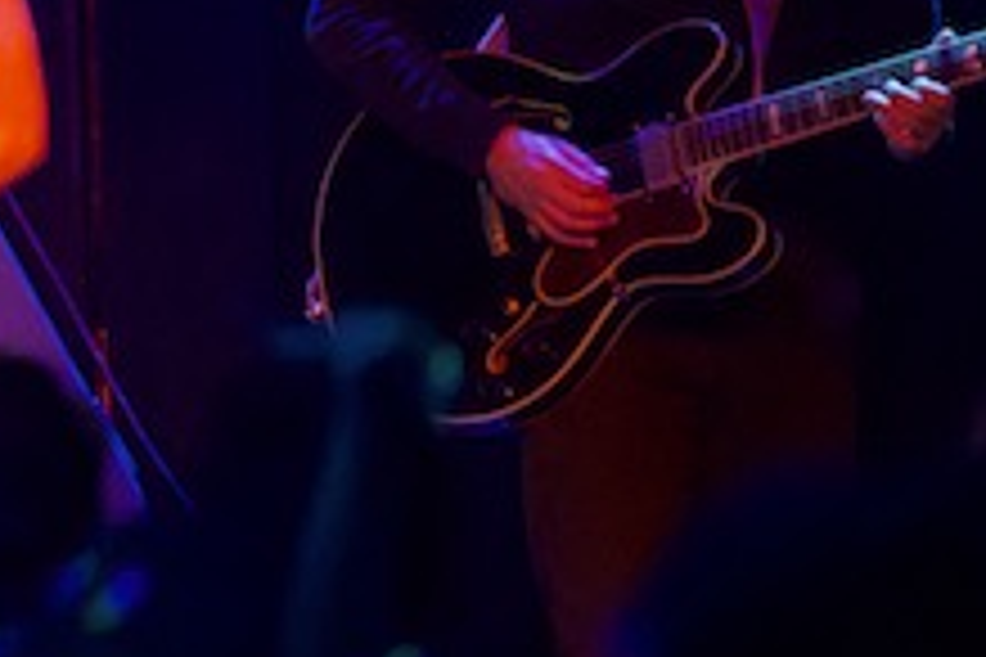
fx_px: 12735
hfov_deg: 4.4
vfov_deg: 2.9
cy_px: -400
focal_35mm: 465
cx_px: -1130
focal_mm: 85
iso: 8000
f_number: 1.4
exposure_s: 1/160
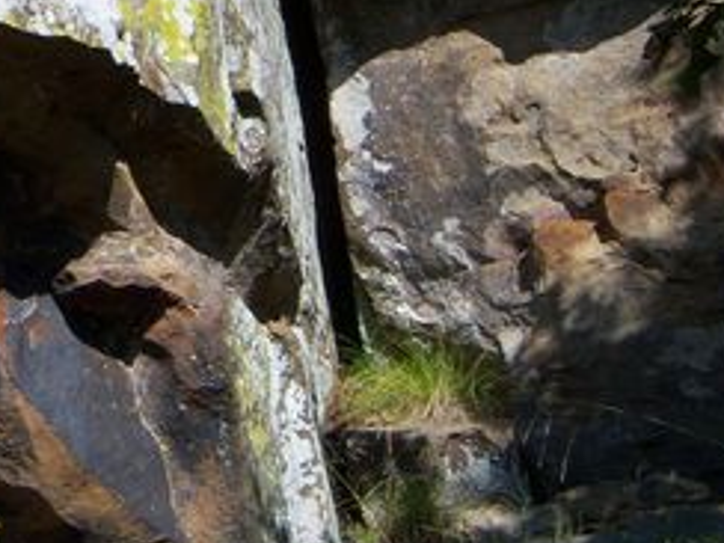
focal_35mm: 118
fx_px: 2468
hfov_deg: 15.7
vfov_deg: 12.1
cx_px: -279
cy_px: -190
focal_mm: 7.5
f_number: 4.8
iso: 80
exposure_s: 1/400
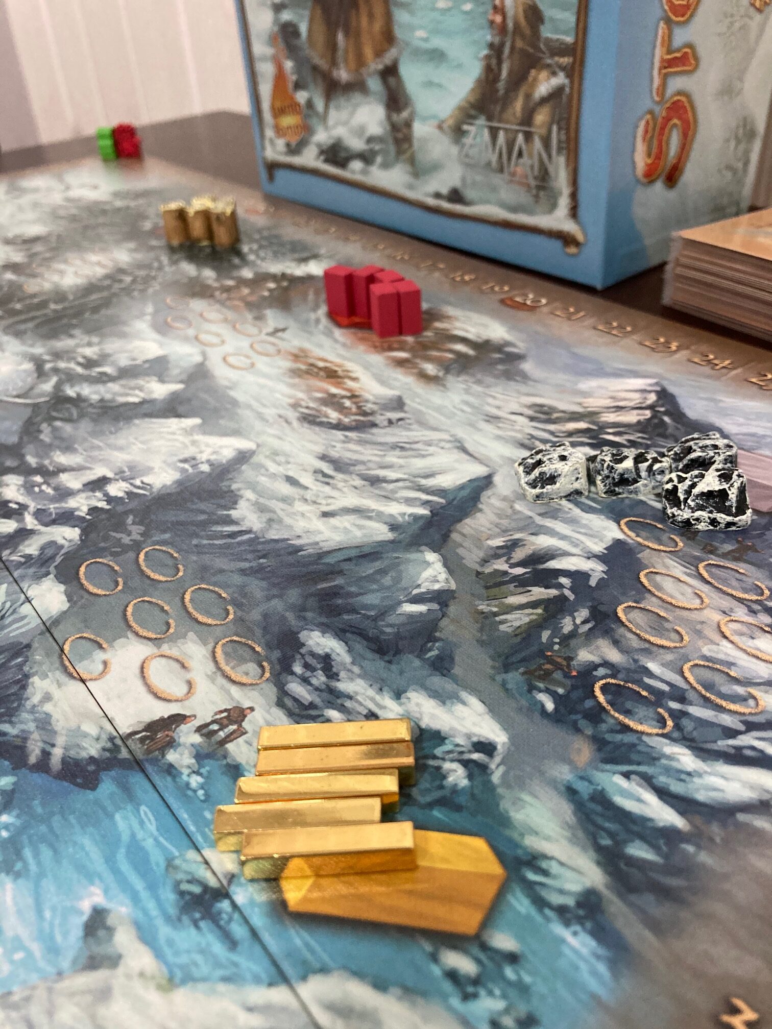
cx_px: 386
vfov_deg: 63.4
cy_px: 514
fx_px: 833
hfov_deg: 49.7
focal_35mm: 28
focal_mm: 3.99
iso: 250
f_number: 1.8
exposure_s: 1/50
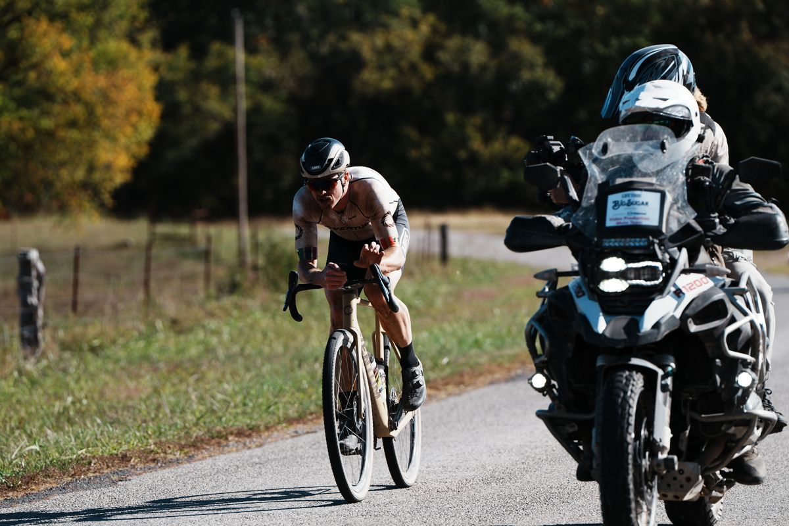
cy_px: 263
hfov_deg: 10.9
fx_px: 4120
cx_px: 394
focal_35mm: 188
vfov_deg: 7.3
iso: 100
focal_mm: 188
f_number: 4
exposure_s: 1/1250
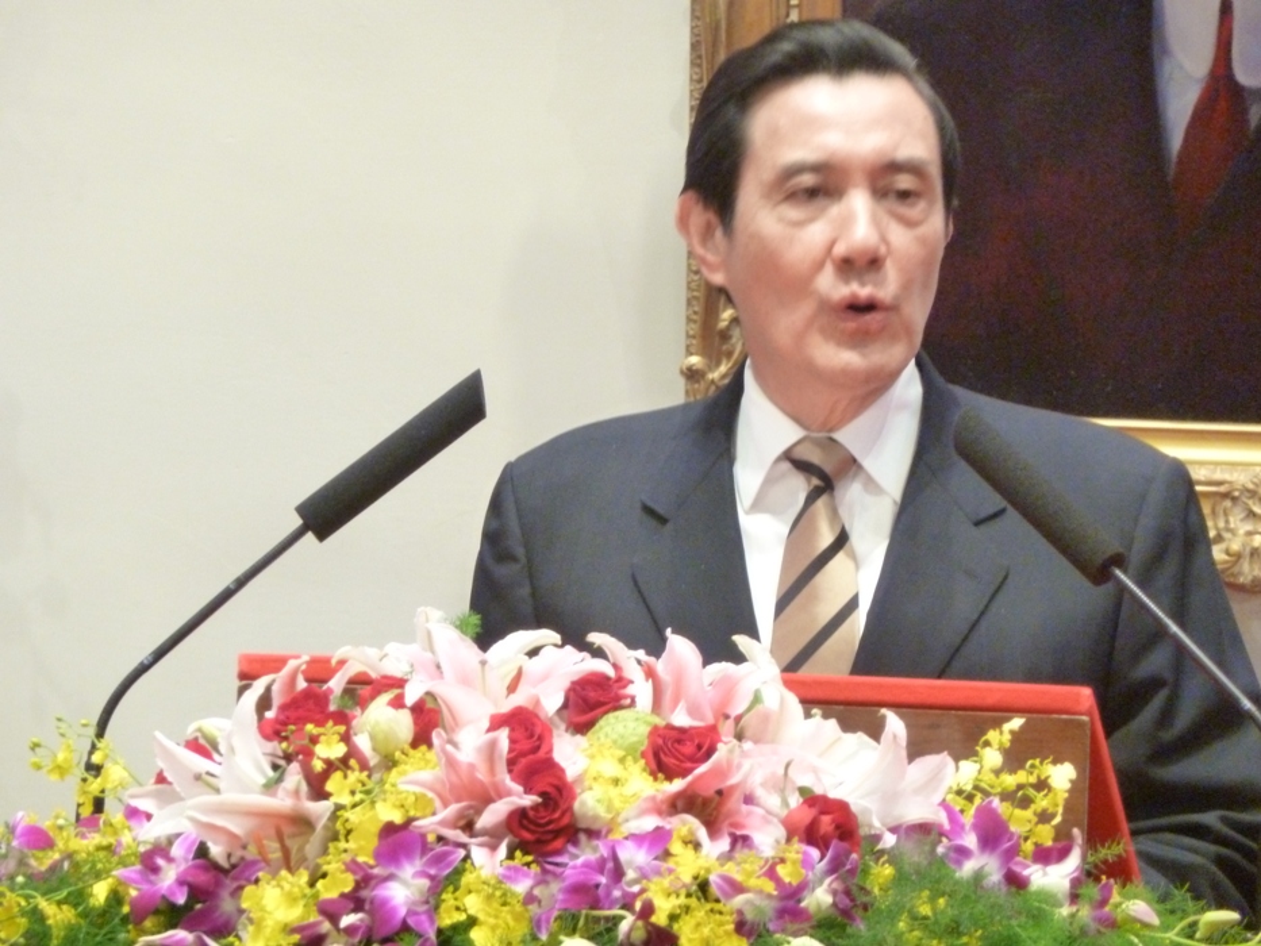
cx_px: 630
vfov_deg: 4.9
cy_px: 473
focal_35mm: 305
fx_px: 11112
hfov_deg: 6.5
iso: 800
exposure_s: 1/15
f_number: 4.9
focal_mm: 49.2
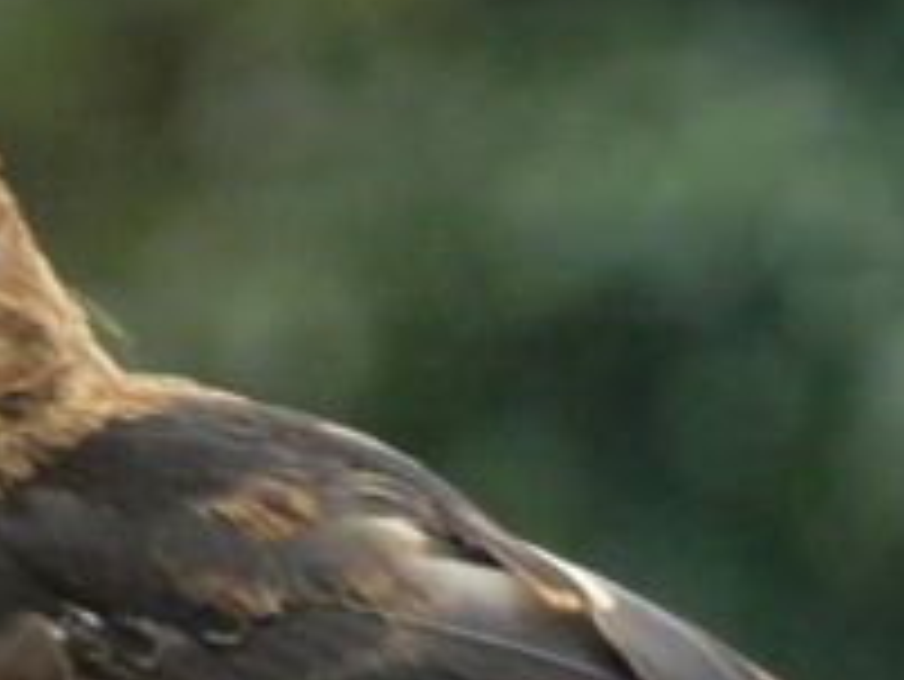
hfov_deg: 1.0
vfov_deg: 0.8
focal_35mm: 1911
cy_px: 901
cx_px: 774
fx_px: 49936
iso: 400
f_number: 8
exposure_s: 1/125
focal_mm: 107
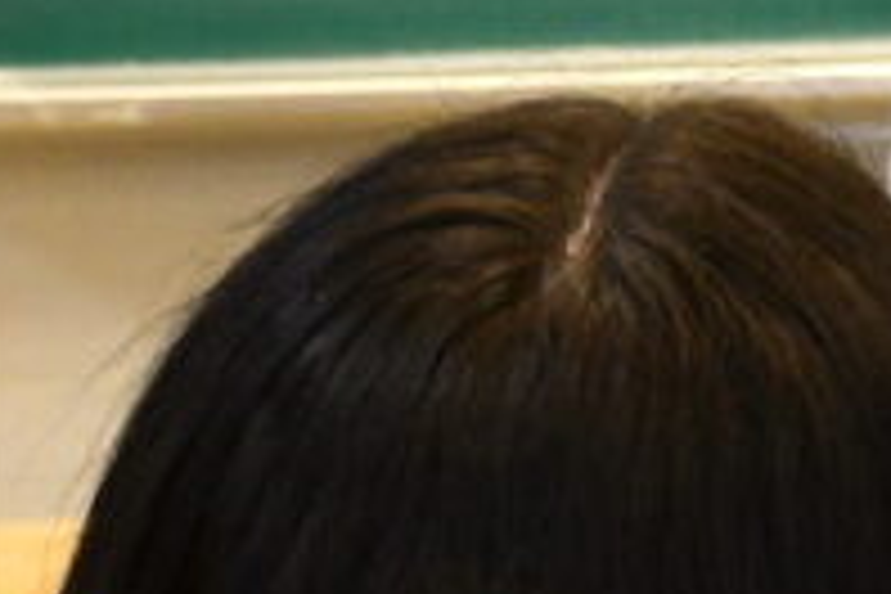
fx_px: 9726
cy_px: 506
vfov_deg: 3.5
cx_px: 2061
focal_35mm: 393
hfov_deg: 5.1
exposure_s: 1/125
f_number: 4.2
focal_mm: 38
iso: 1000
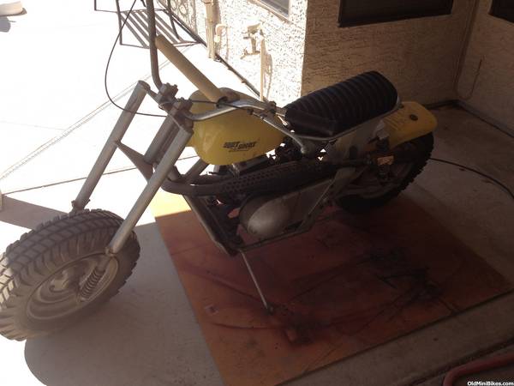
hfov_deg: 52.6
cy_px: 193
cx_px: 257
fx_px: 520
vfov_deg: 40.7
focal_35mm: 35
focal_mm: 4.28
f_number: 2.4
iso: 64
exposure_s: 1/935
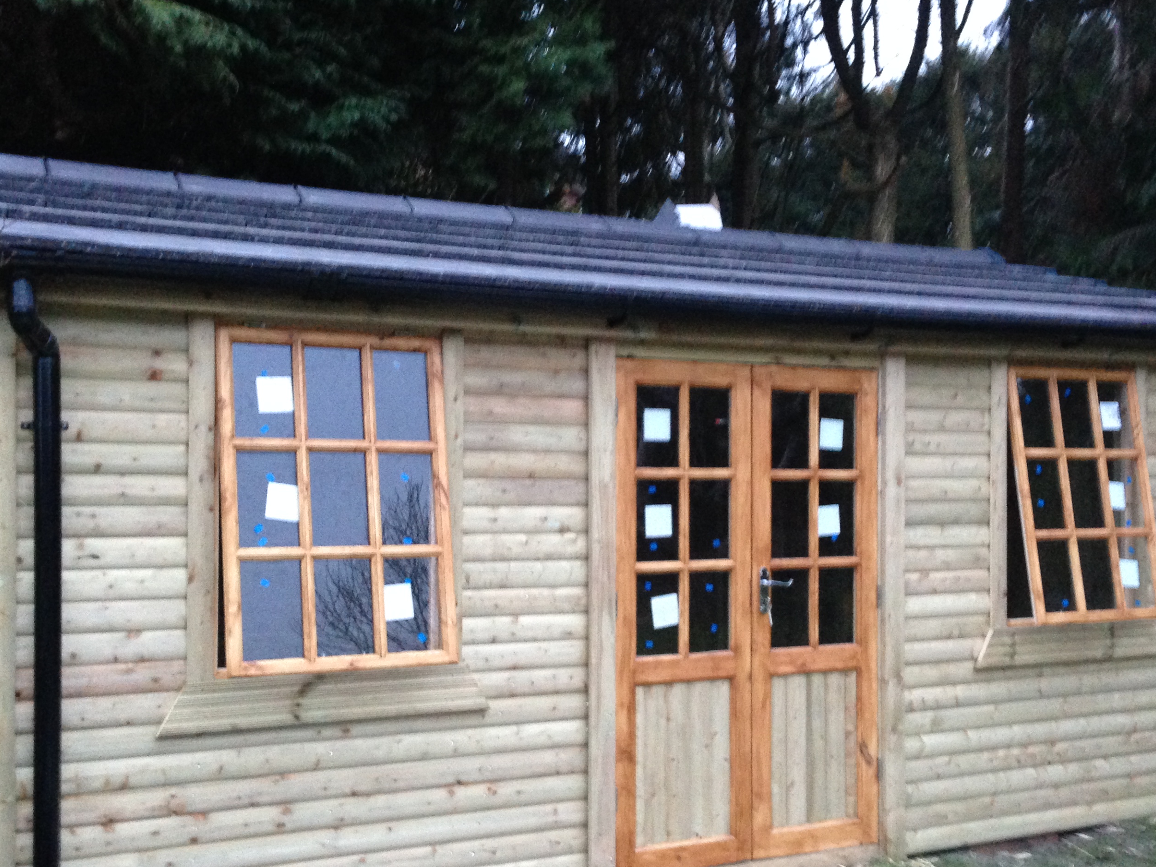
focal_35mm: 43
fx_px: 1436
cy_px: 479
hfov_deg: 43.8
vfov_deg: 33.6
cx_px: 581
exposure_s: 1/20
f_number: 2.4
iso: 320
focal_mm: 4.12
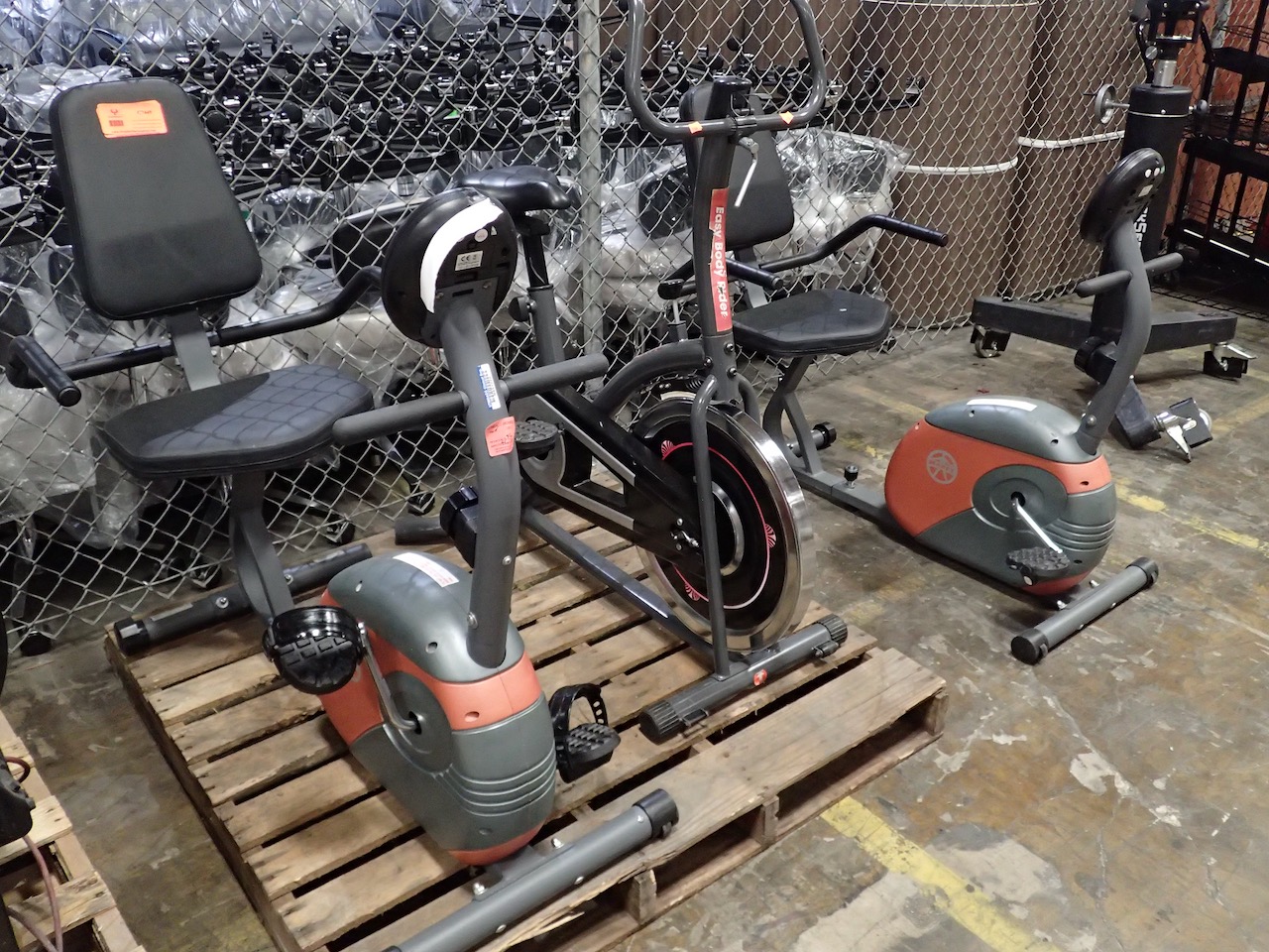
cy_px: 476
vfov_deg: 46.8
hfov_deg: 60.0
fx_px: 1100
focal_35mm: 30
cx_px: 634
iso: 800
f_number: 2.3
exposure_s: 1/30
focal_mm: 5.5
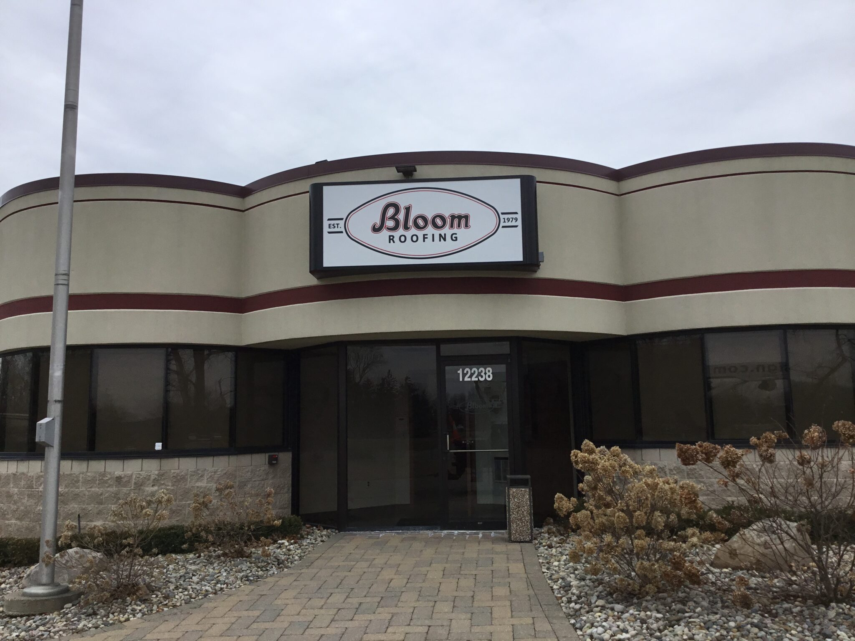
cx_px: 428
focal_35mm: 31
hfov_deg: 58.4
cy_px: 320
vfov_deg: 45.4
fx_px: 766
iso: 25
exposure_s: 1/1116
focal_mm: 3.3
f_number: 2.4
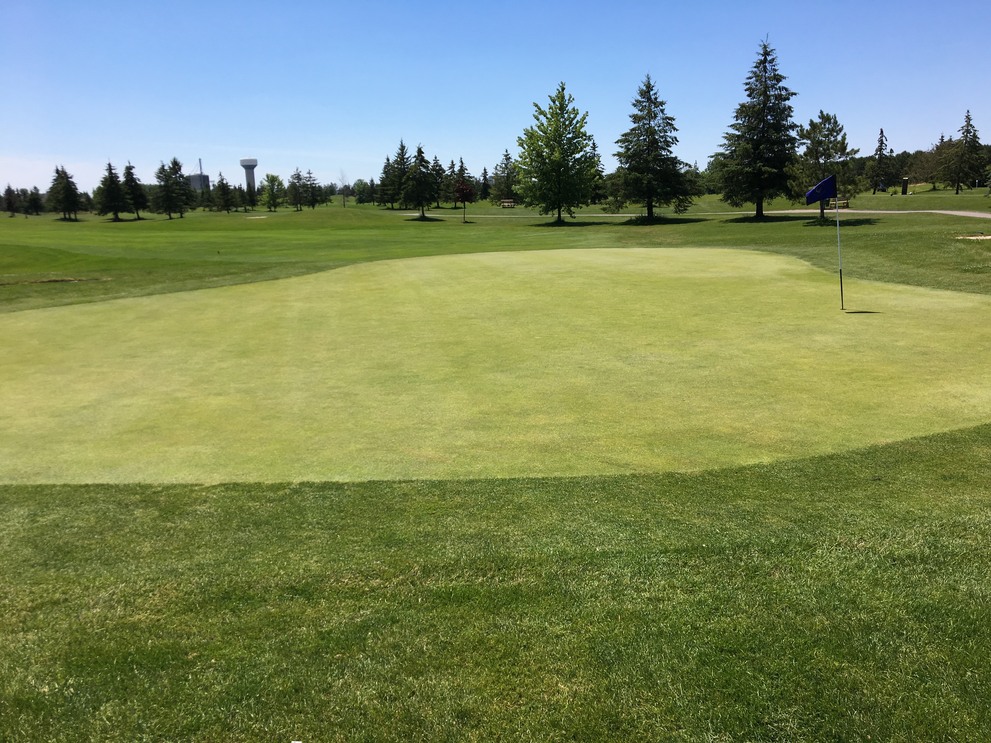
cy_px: 372
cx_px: 496
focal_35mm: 29
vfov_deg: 48.2
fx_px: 830
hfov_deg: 61.7
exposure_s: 1/2024
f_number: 2.2
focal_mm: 4.15
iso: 25
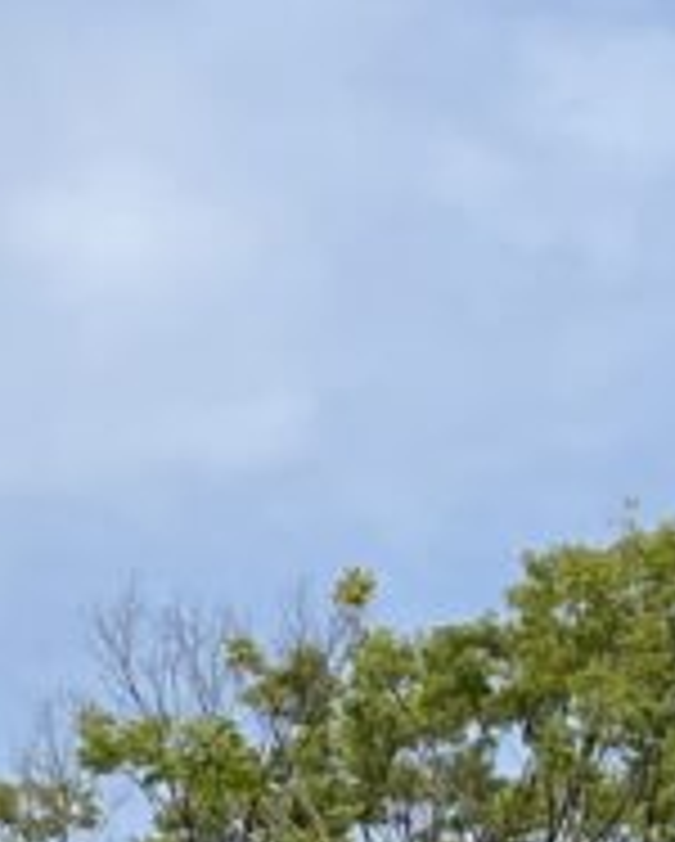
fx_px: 5186
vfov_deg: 8.3
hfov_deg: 7.2
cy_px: 2260
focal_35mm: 208
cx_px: -580
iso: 50
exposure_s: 1/5319
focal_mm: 5.1
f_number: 1.6
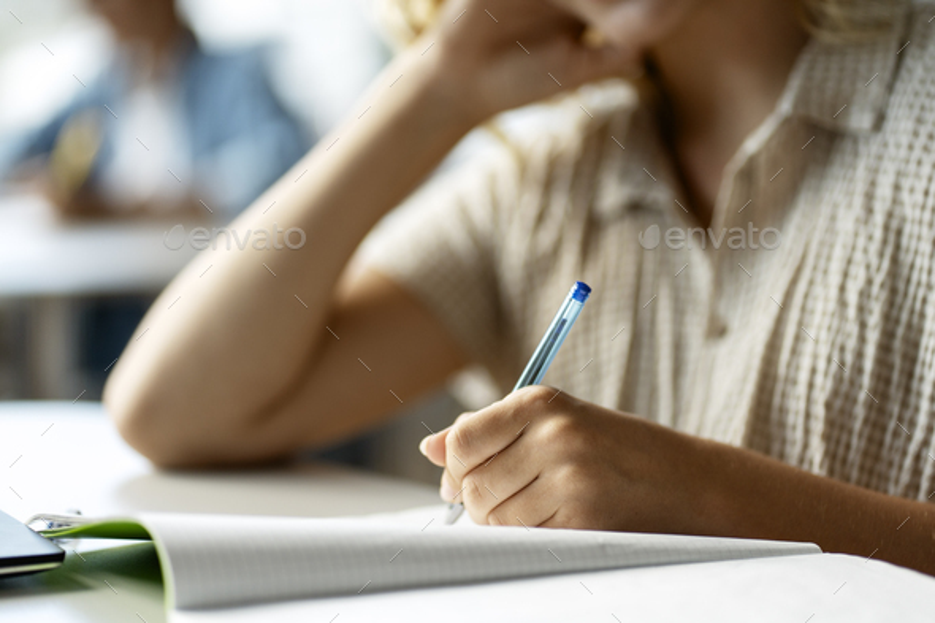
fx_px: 2207
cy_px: 312
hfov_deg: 23.9
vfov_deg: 16.1
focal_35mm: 85
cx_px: 468
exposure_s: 1/400
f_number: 1.8
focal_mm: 85
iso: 400
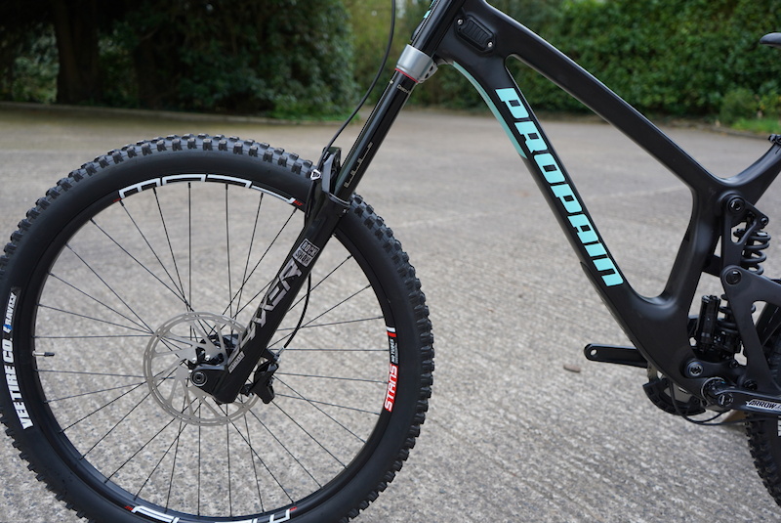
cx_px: 390
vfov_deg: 42.4
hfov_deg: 60.2
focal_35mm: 31
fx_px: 673
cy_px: 262
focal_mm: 31
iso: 200
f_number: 4
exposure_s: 1/160
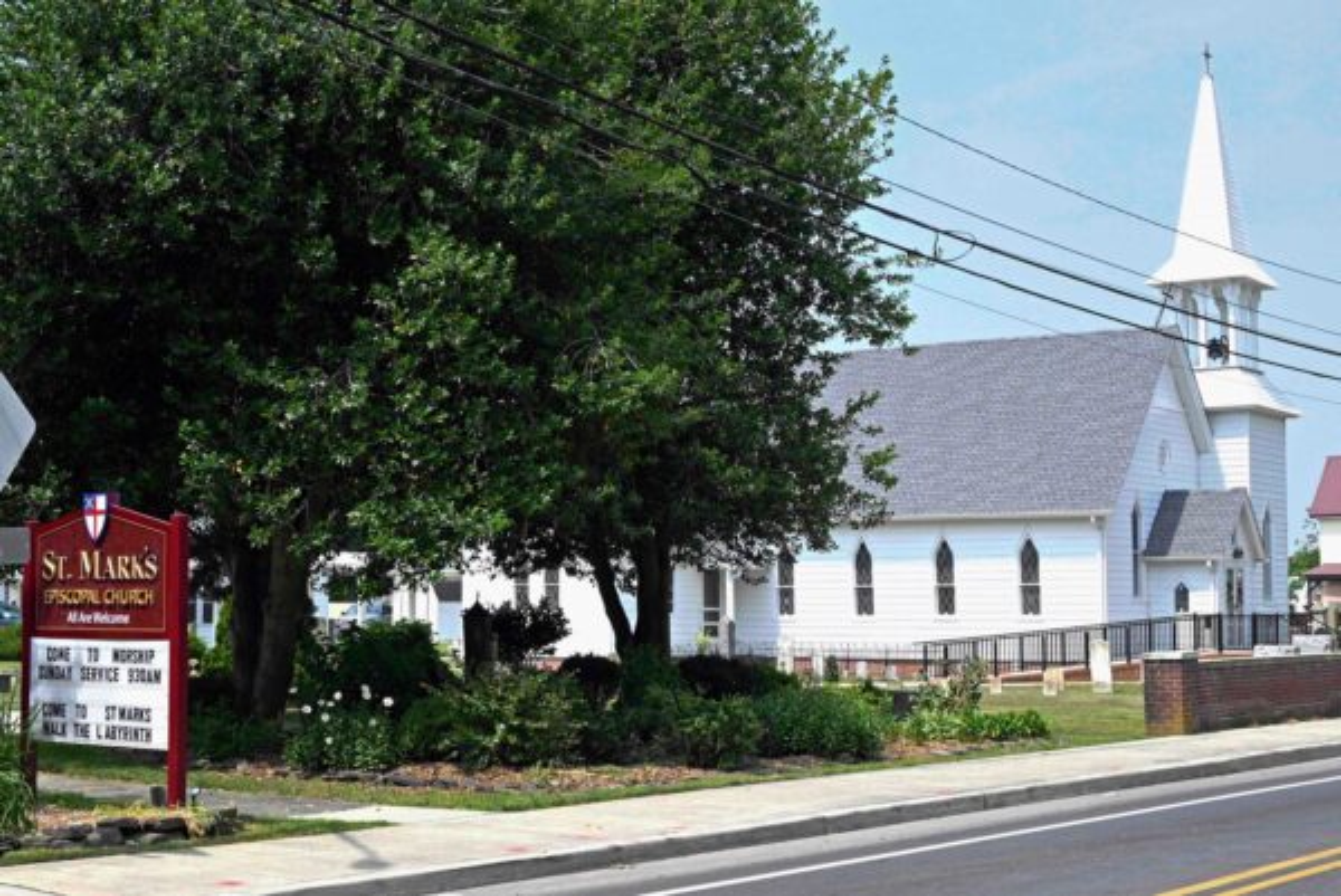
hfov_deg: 45.4
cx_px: 670
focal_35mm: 43
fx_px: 1603
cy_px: 448
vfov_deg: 31.2
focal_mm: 43
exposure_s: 1/8000
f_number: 8
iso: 6400
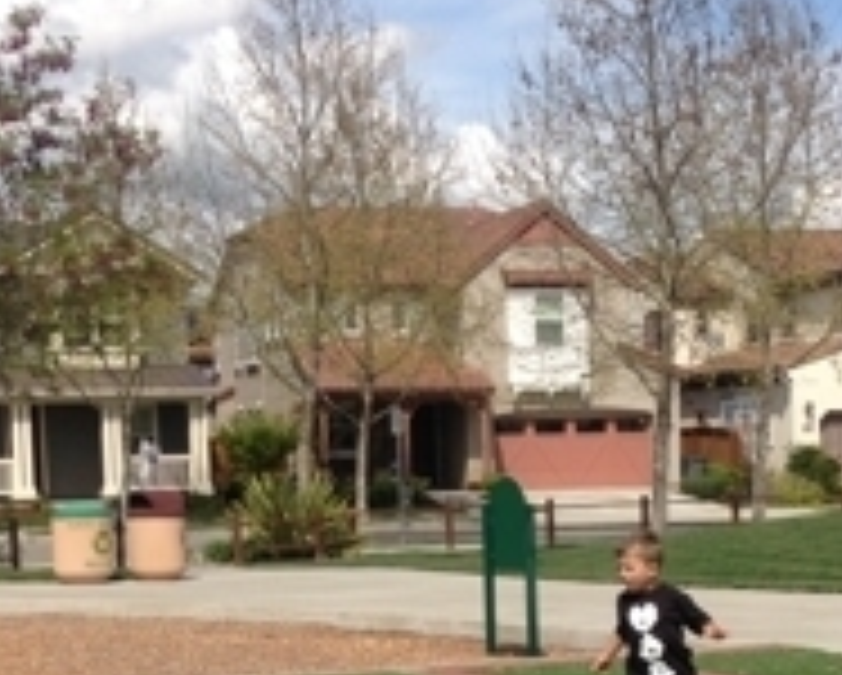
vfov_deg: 16.4
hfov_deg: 20.6
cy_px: 592
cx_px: 383
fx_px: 2320
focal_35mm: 93
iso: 50
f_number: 2.4
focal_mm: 4.12
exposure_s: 1/1808
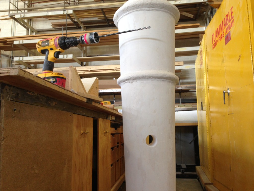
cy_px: 96
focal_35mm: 33
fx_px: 242
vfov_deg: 42.9
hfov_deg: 55.4
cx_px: 127
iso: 80
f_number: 2.4
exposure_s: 1/20
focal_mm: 4.13
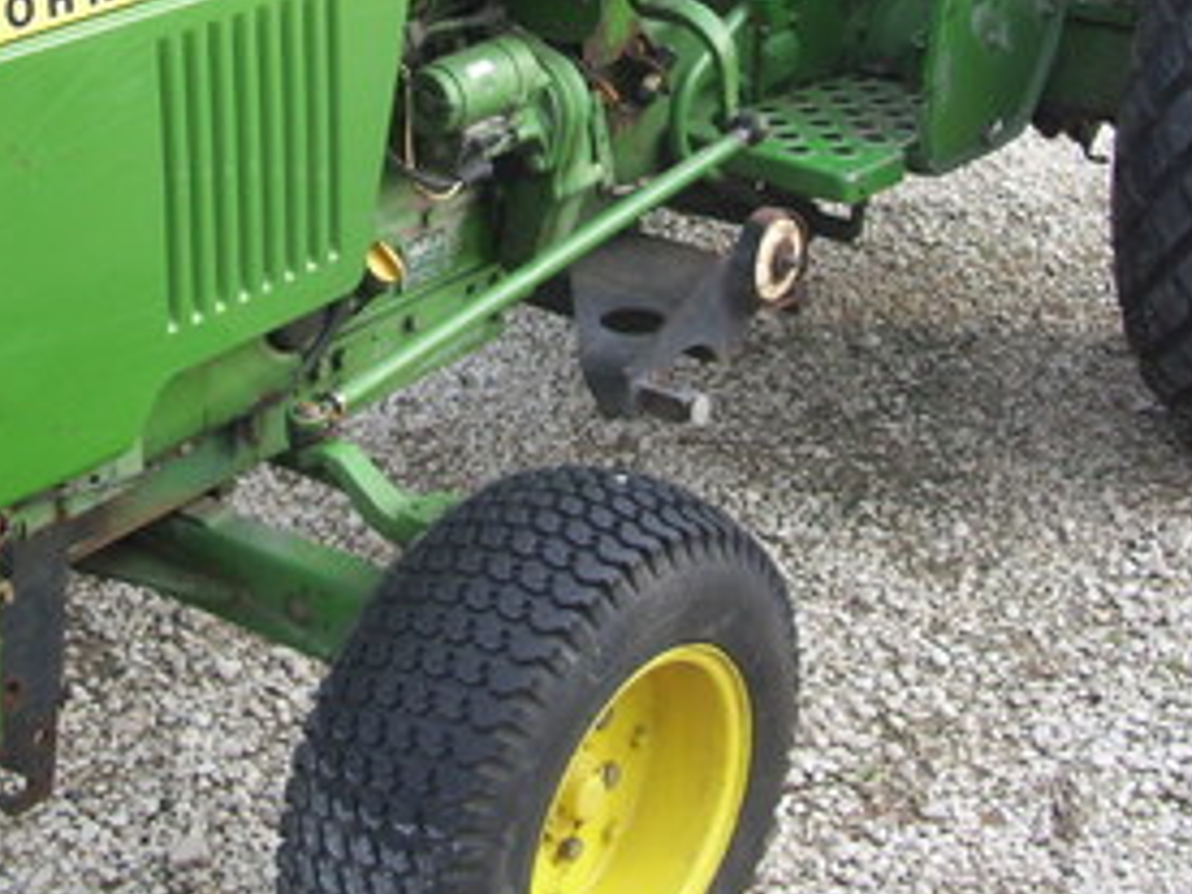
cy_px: 143
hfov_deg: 28.9
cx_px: 497
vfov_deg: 21.6
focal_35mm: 67
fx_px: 2307
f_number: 2.9
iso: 80
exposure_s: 1/125
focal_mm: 5.7
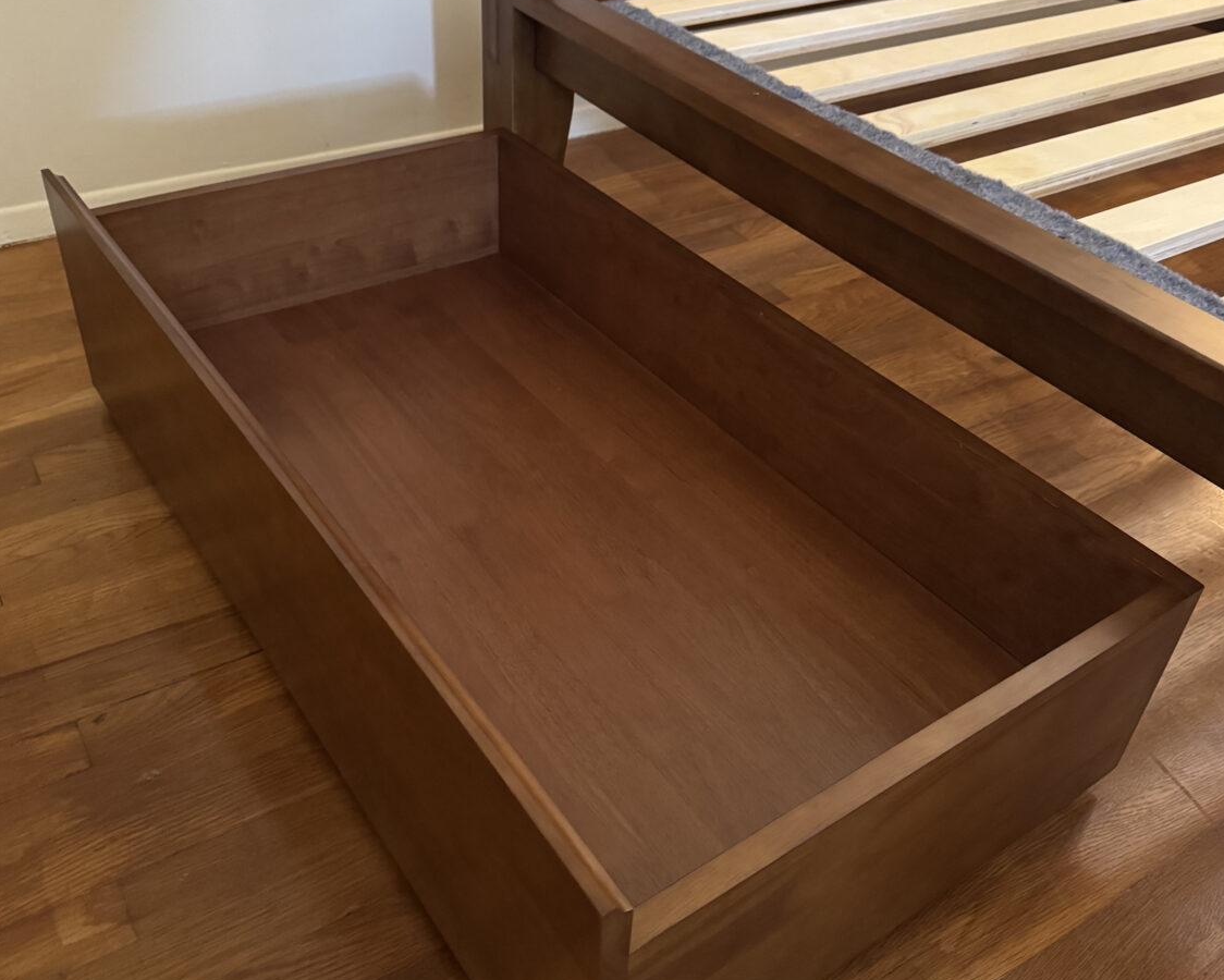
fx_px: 1160
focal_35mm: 32
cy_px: 454
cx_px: 607
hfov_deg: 55.6
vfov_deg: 45.8
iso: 1000
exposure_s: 1/30
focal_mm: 6.76
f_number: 1.78
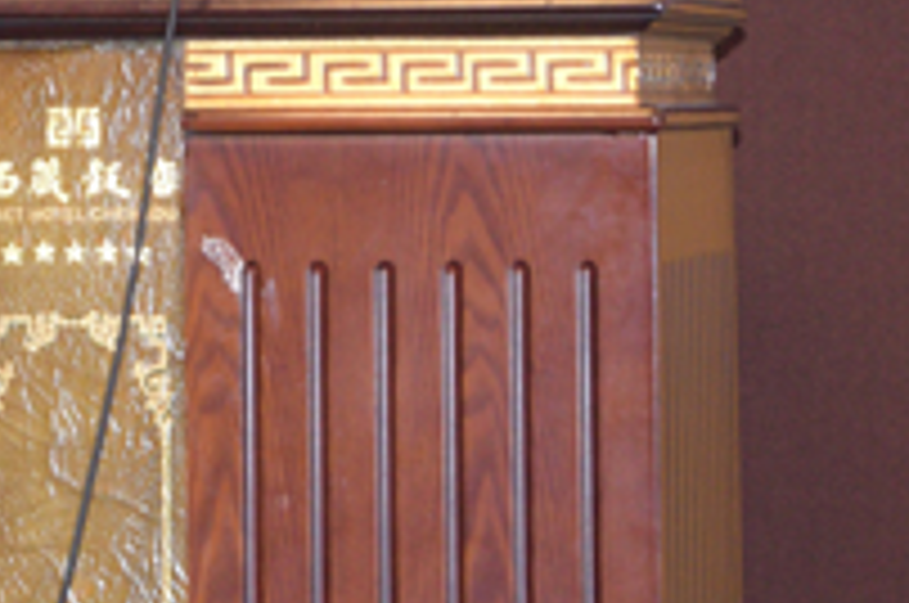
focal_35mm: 284
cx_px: 126
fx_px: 7162
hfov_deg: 7.2
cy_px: -513
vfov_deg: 4.8
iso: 800
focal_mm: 45
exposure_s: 1/30
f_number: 5
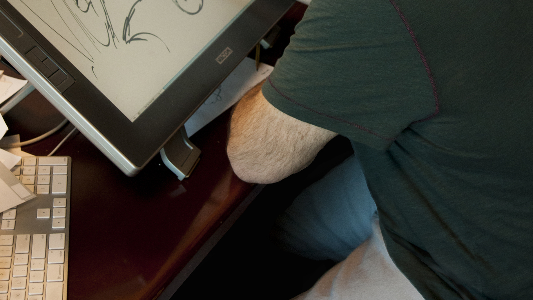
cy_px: -15
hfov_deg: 29.7
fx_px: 1003
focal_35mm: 71
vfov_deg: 16.6
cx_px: 267
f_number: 4.5
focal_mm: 30
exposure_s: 1/100
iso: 800
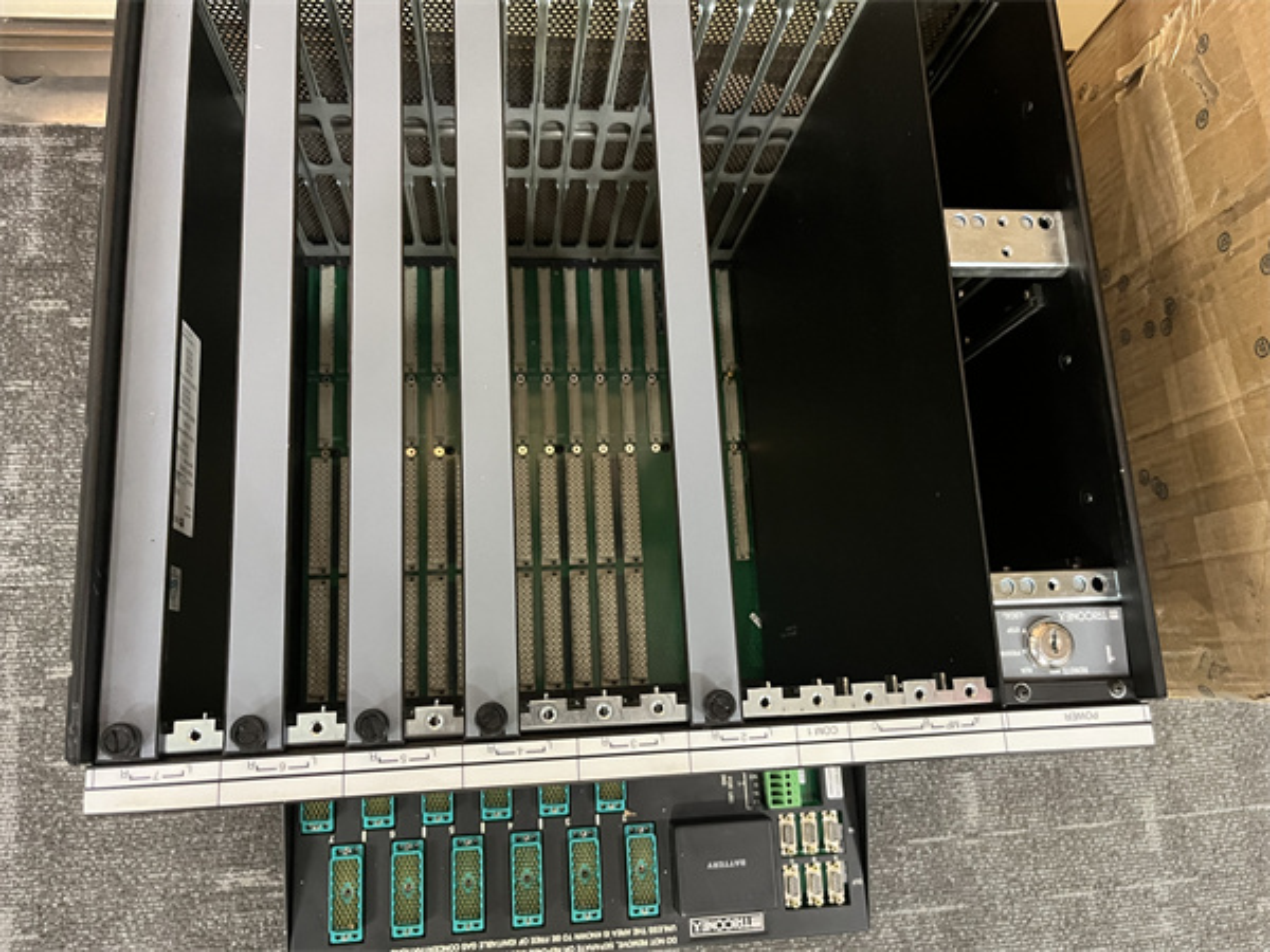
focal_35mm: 26
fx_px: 954
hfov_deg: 67.3
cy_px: 476
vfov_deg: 53.1
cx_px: 635
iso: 500
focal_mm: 5.1
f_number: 1.6
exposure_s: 1/33
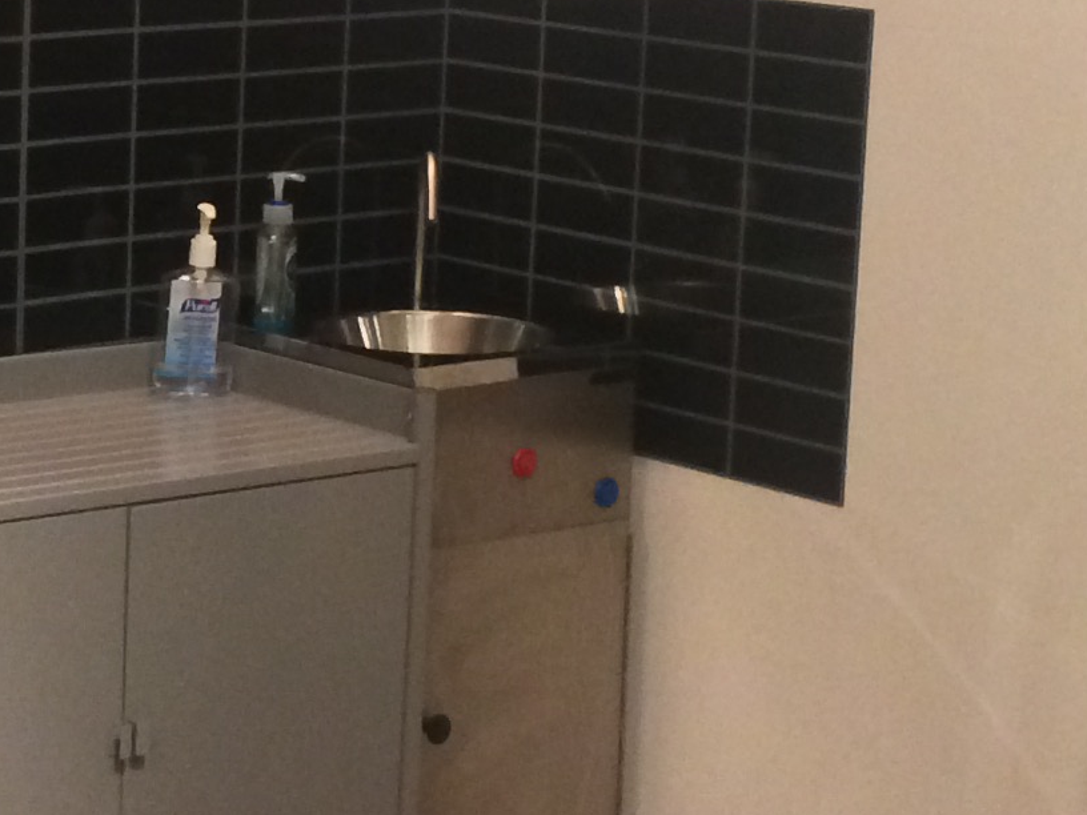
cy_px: 278
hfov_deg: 16.5
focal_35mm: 116
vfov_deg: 12.8
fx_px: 3643
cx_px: -111
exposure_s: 1/25
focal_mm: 4.15
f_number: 2.2
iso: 250
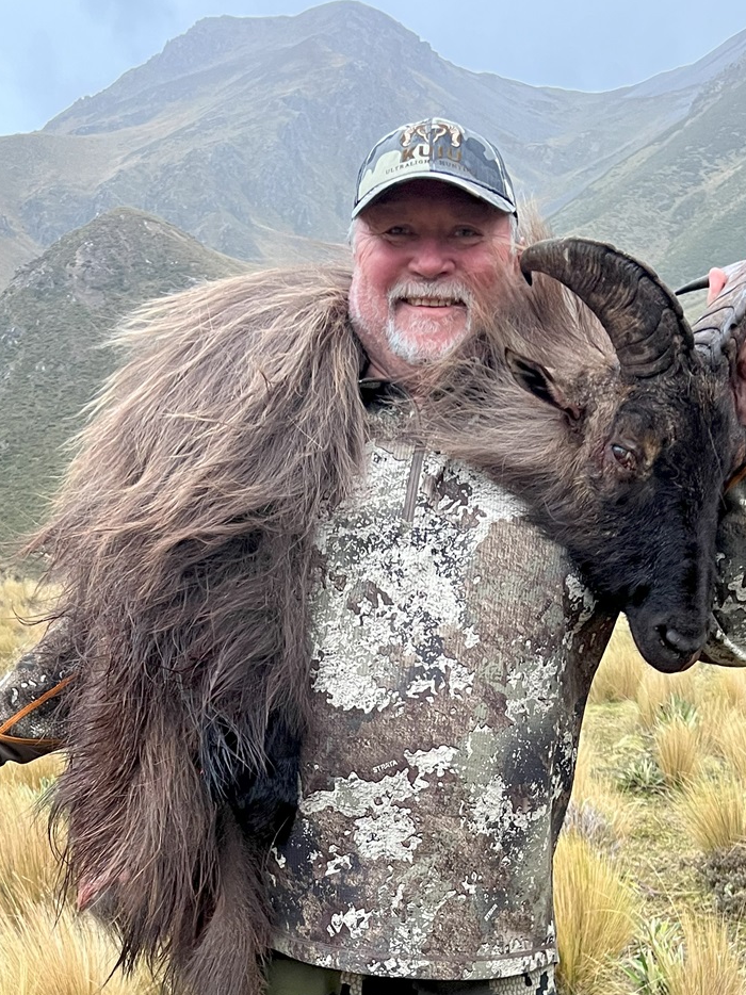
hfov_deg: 29.7
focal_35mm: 49
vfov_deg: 37.0
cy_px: 846
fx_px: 1409
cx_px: 384
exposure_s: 1/60
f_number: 1.5
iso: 200
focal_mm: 5.7
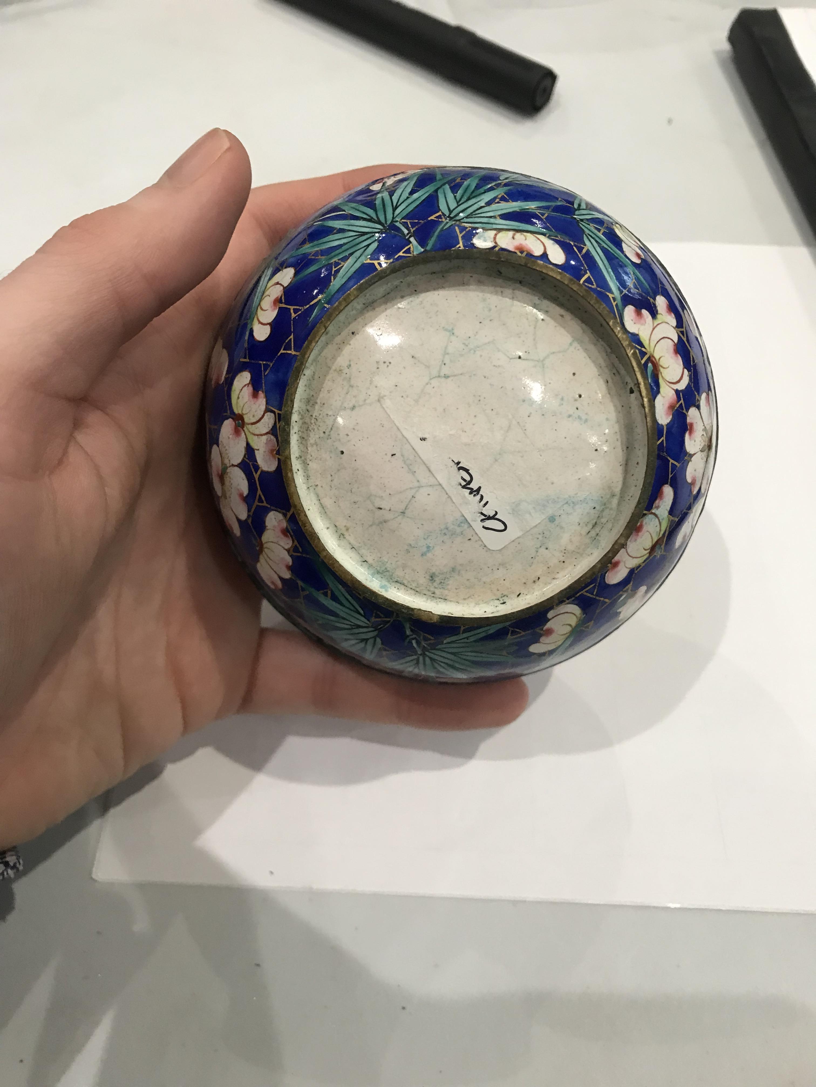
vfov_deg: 63.4
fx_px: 880
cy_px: 544
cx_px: 408
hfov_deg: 49.7
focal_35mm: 28
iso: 40
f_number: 1.8
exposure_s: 1/25
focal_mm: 3.99
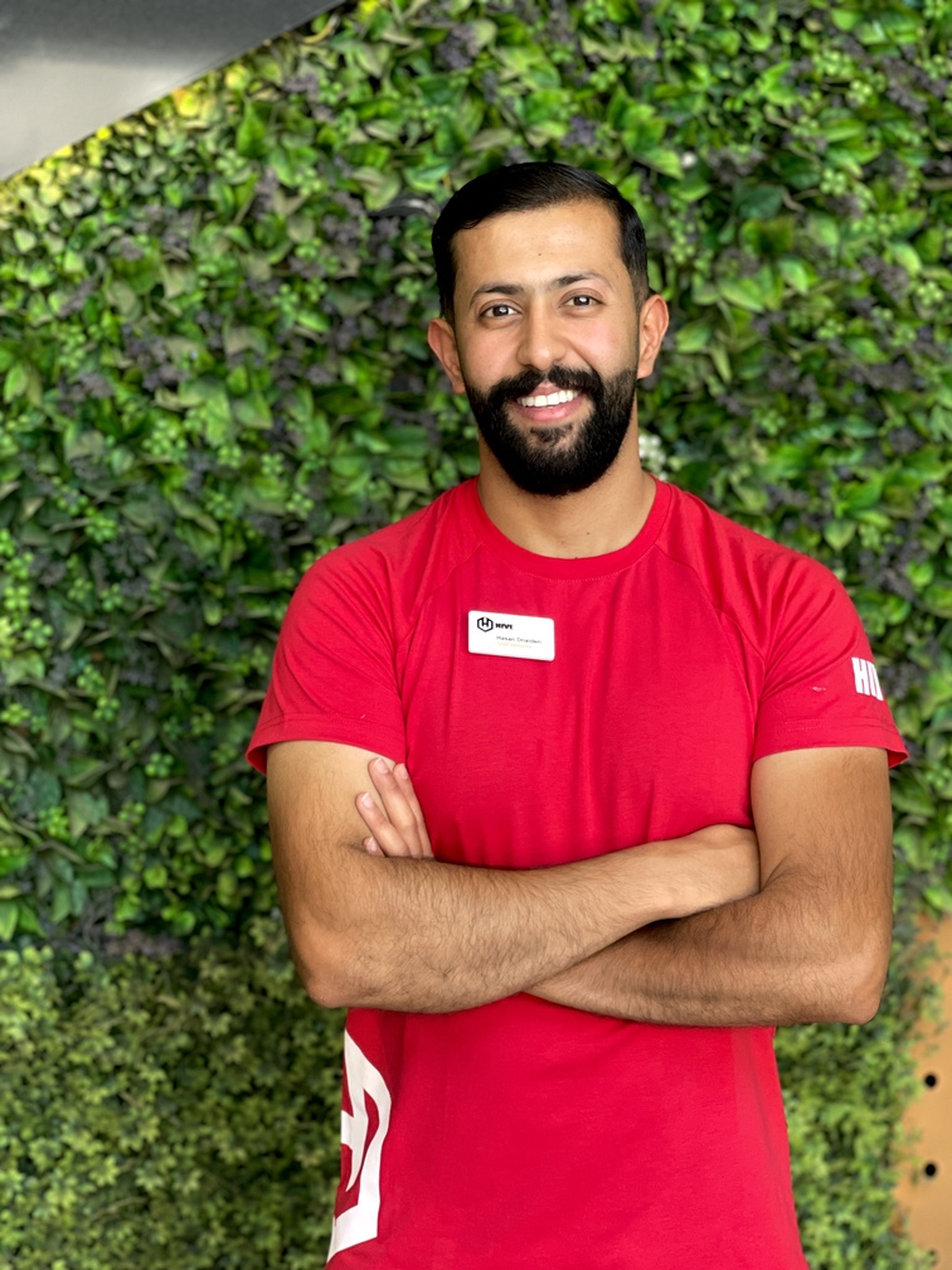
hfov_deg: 22.9
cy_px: 635
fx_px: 2347
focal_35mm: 64
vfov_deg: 30.3
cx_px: 476
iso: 160
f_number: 2.2
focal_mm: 7.5
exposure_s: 1/121
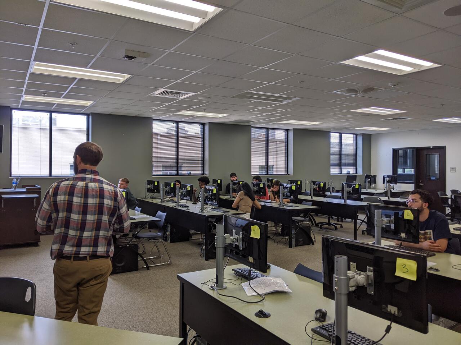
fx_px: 360
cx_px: 230
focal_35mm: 27
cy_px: 172
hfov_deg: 65.3
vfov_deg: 51.4
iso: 49
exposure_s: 1/130
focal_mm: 4.44
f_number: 1.8
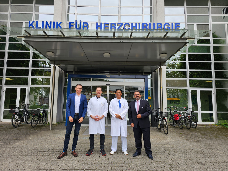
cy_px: 86
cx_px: 114
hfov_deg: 73.9
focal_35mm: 23
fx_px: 151
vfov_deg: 58.9
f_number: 1.7
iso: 12
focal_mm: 6.3
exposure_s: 1/180
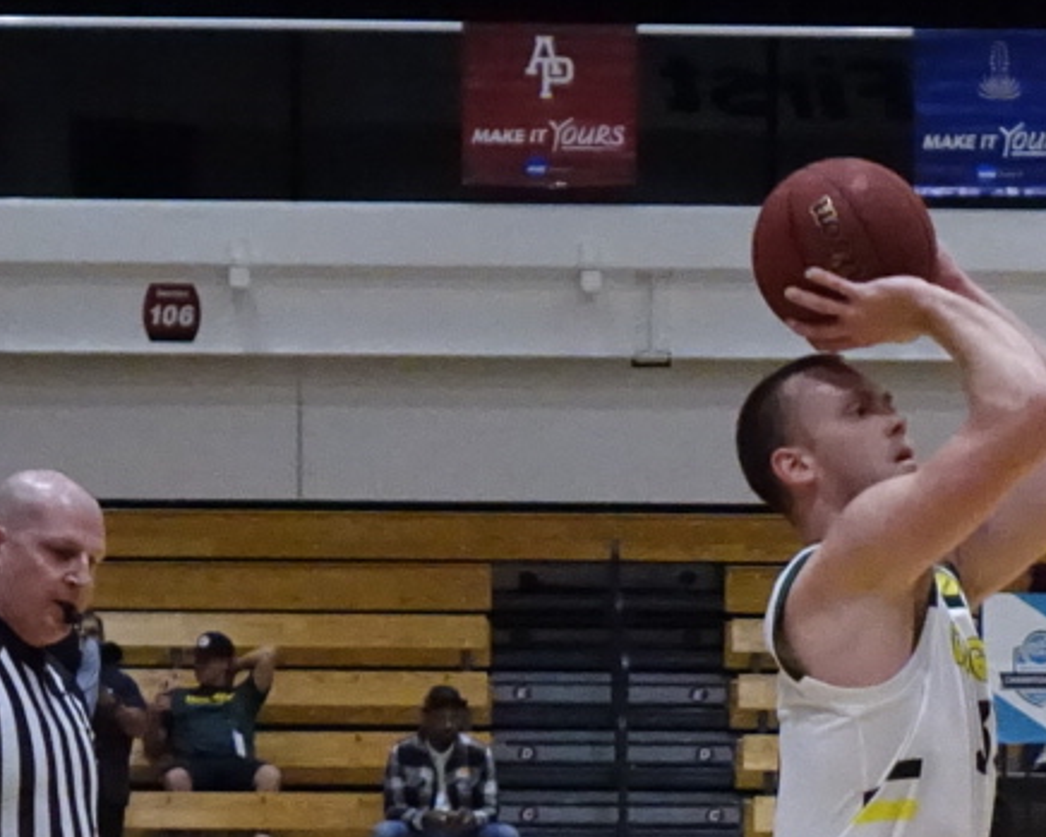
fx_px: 7648
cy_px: 1106
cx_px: 1017
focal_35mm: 247
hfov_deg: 7.8
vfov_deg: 6.2
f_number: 2.8
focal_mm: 26.18
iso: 5000
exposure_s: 1/1250
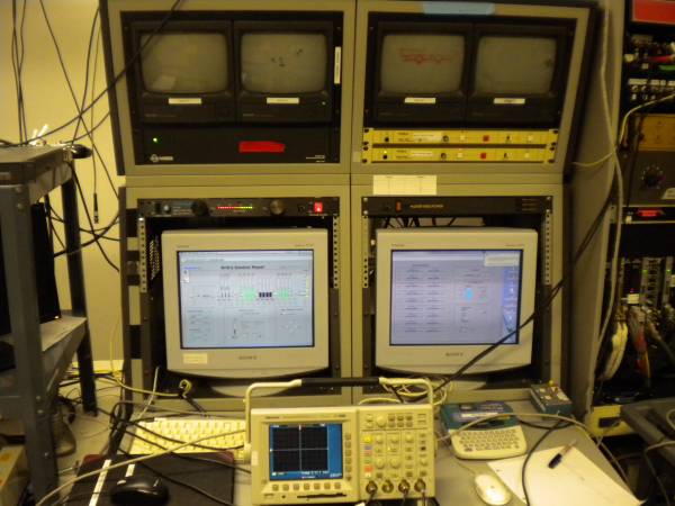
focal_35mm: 35
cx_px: 338
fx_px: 682
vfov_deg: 40.7
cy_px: 253
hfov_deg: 52.6
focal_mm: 6.3
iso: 400
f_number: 3.1
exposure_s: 1/37.7
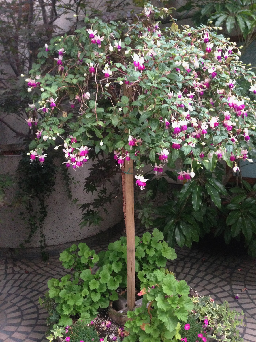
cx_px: 128
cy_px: 171
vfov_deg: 55.4
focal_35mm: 33
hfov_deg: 42.9
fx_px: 325
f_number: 2.4
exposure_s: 1/20
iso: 400
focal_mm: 4.12
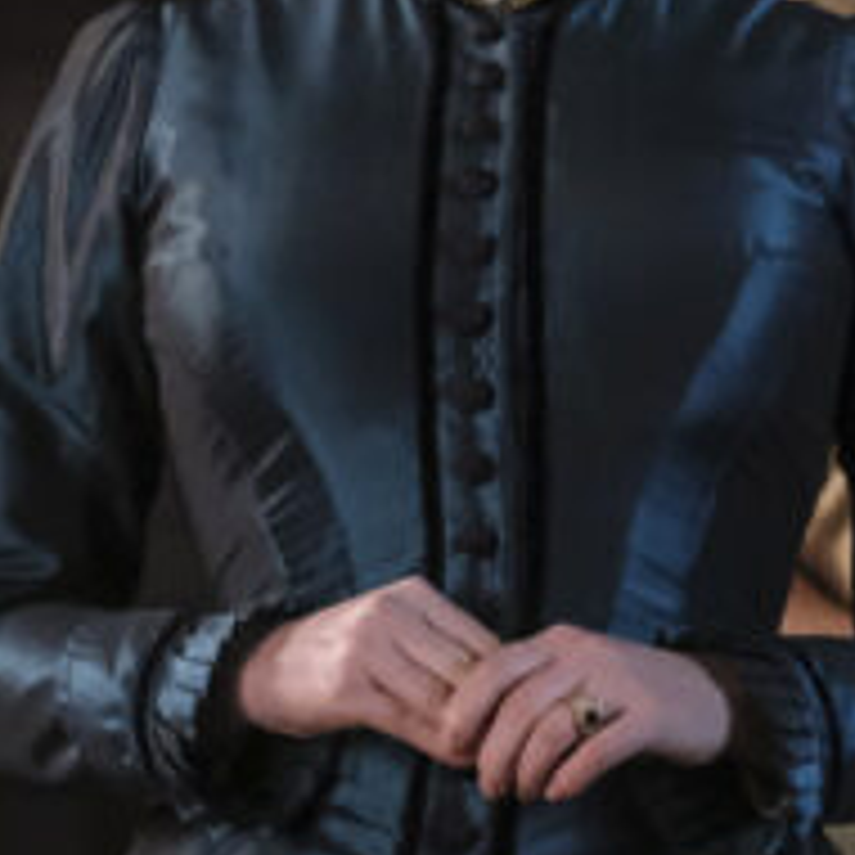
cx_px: 1912
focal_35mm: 339
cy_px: 464
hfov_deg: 5.0
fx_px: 9473
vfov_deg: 5.2
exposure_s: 1/125
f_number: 2.5
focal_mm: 56
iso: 6400
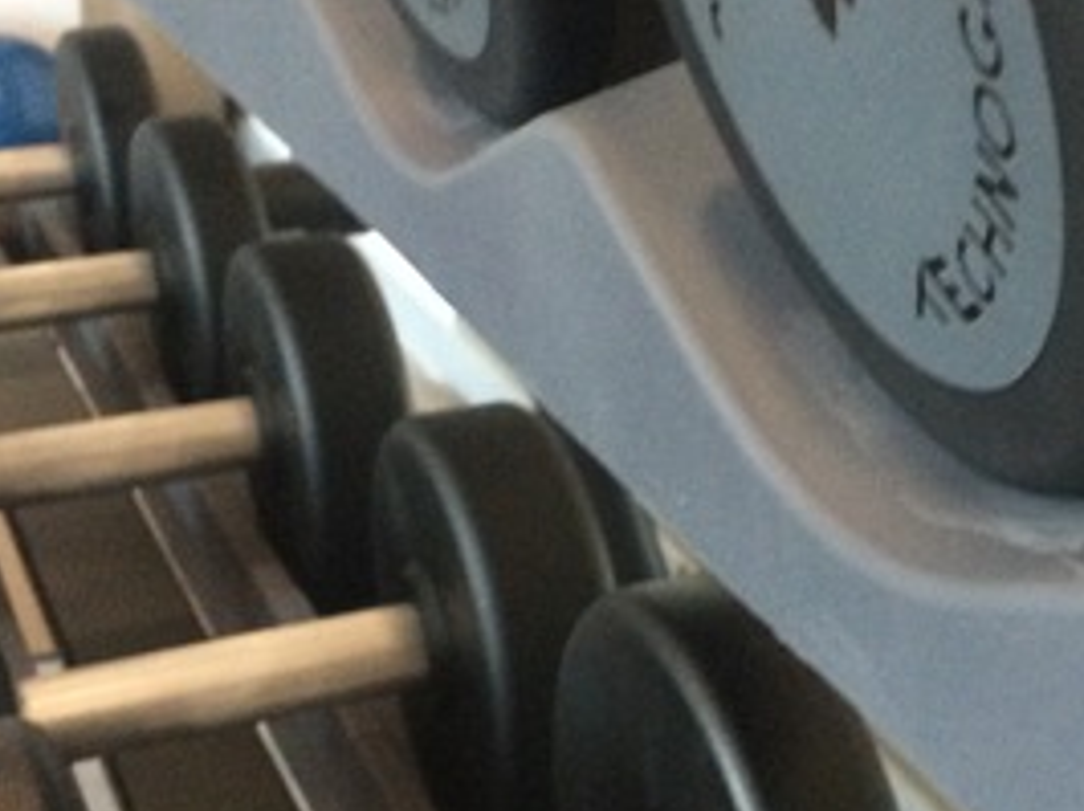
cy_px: 485
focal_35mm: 72
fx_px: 2253
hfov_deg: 26.5
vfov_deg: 20.4
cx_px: 870
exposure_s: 1/15
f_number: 2.2
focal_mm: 4.15
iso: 320
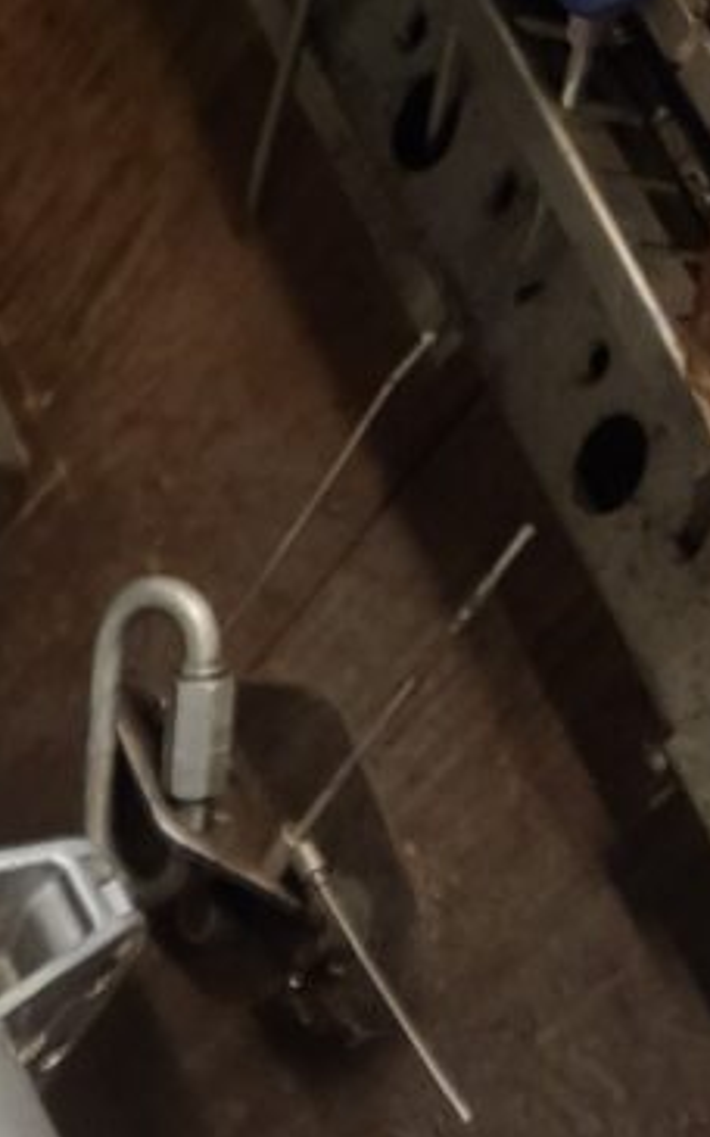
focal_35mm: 95
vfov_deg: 18.4
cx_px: -476
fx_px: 2942
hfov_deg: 12.8
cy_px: 1883
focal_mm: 7
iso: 125
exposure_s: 1/60
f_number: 1.8
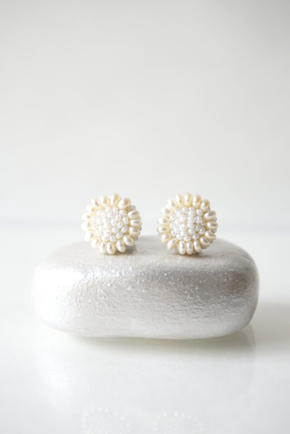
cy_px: 217
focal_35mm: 75
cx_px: 145
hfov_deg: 18.2
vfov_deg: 27.0
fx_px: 904
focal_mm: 50
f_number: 5.6
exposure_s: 1/80
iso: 400
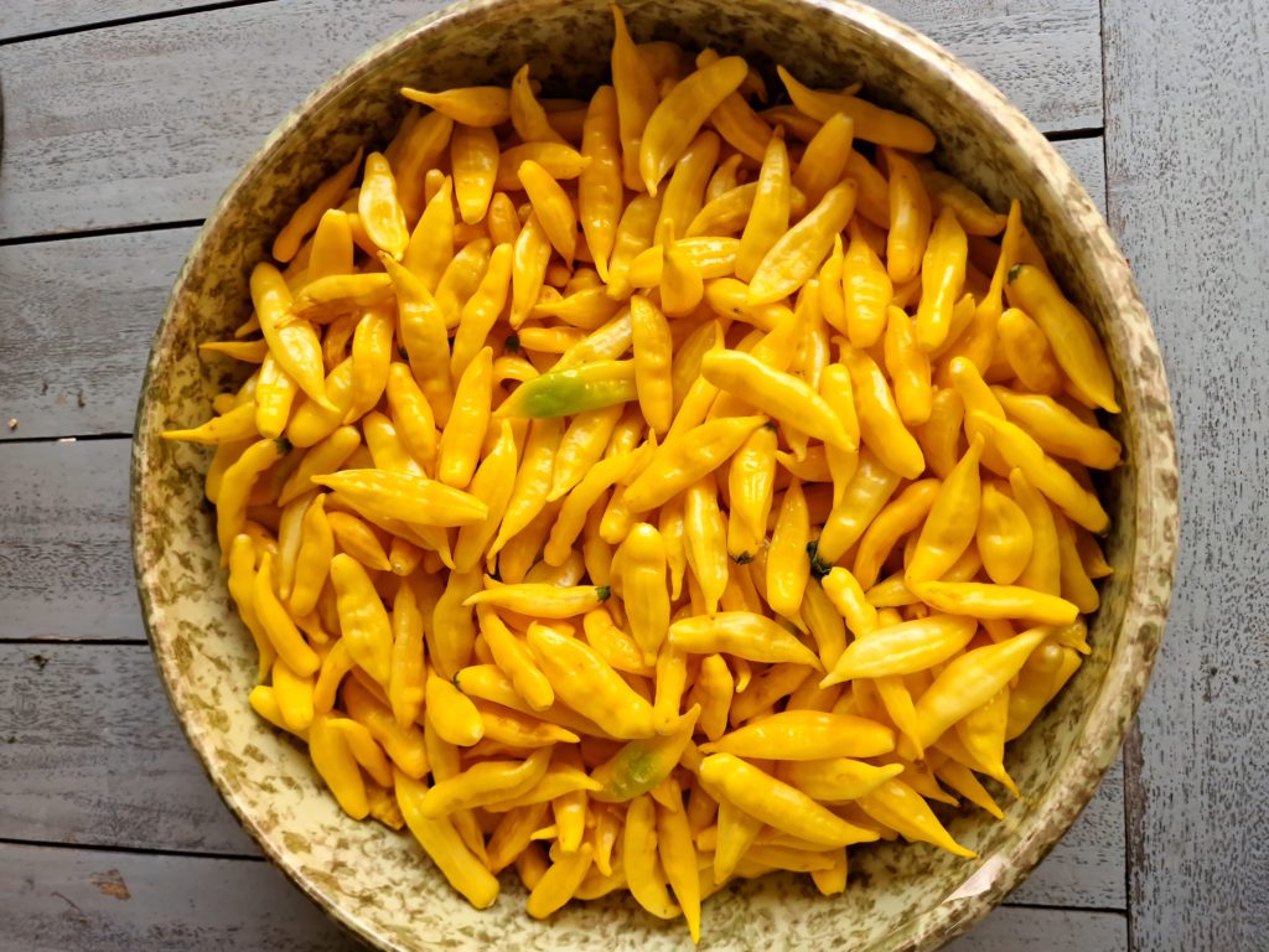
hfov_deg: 73.9
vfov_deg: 58.9
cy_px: 476
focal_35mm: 23
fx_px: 843
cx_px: 634
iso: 50
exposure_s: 1/120
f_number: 1.8
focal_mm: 6.4
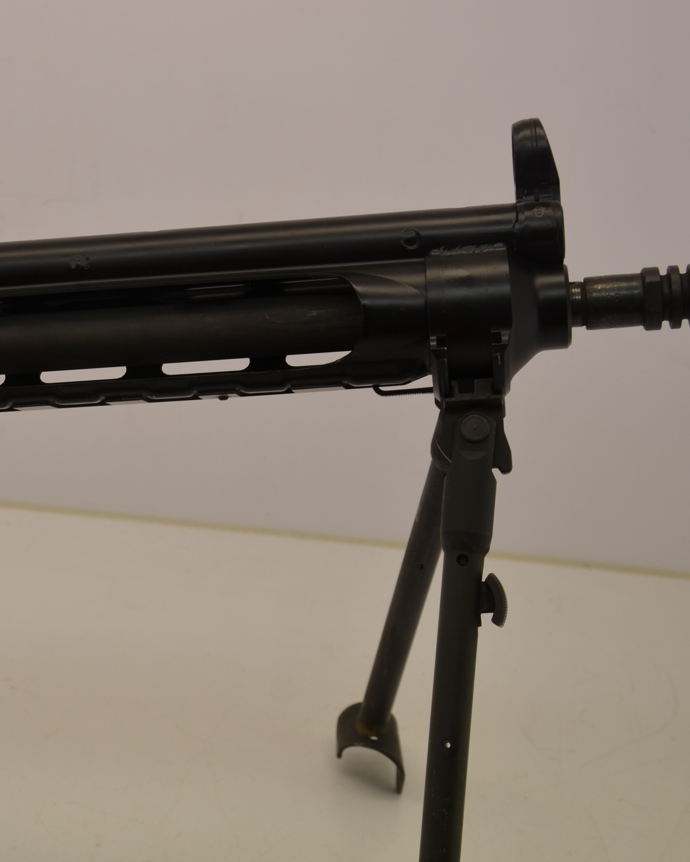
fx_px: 2087
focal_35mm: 82
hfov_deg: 18.6
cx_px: 143
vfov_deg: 23.3
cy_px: 467
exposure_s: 1/200
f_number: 7.1
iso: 200
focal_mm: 35
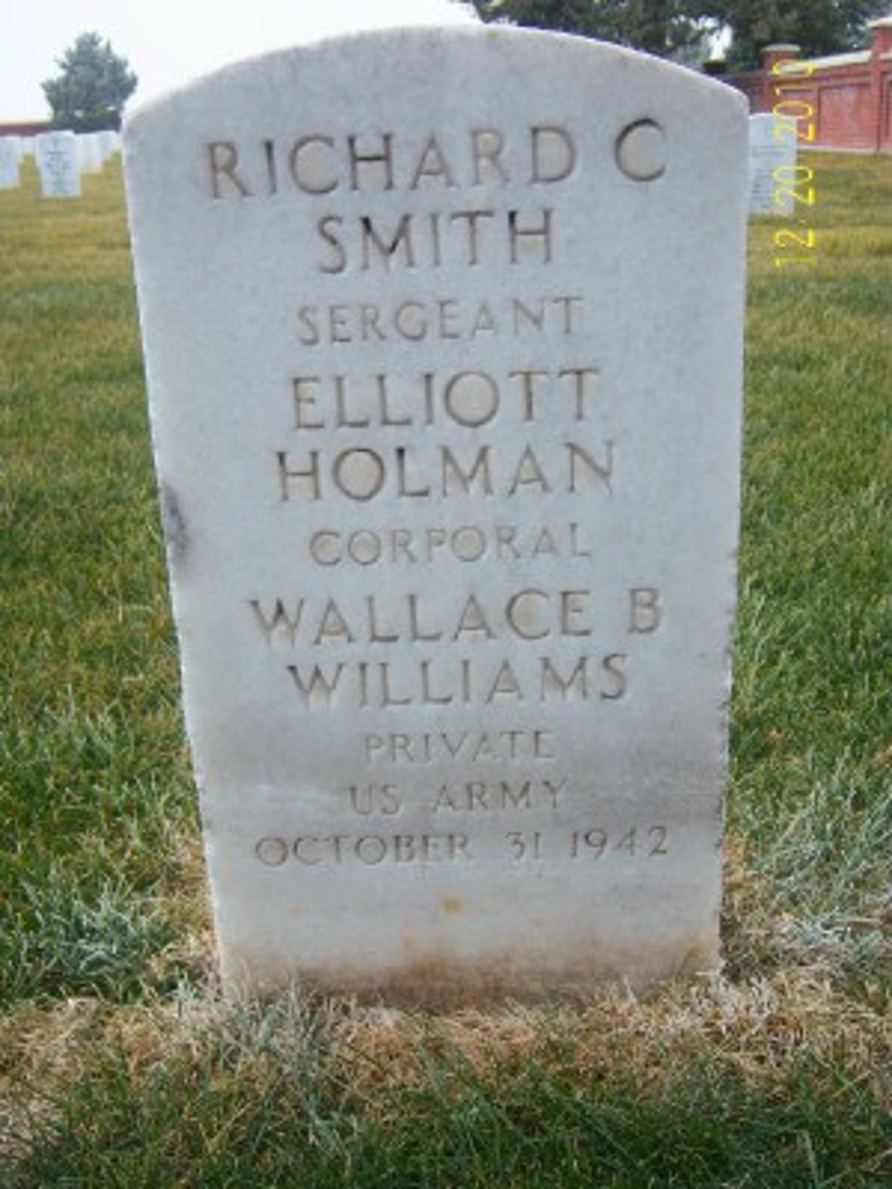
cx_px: 446
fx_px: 1237
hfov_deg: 39.7
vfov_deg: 51.4
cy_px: 594
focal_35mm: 36
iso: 80
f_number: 2.8
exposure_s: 1/200
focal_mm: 7.5
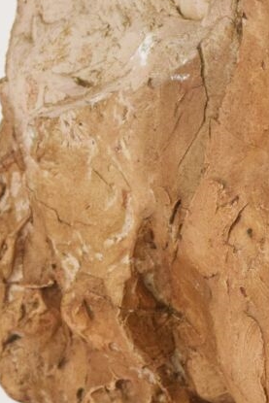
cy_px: 274
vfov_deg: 6.3
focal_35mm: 328
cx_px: 367
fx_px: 3673
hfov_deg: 4.2
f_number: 10
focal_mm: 56
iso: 800
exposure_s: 1/50
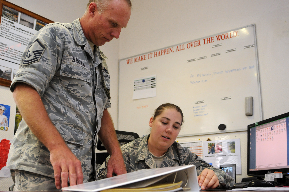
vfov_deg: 31.8
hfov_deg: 46.4
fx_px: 337
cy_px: 96
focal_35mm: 42
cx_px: 144
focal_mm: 28
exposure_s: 1/60
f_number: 4.5
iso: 1000
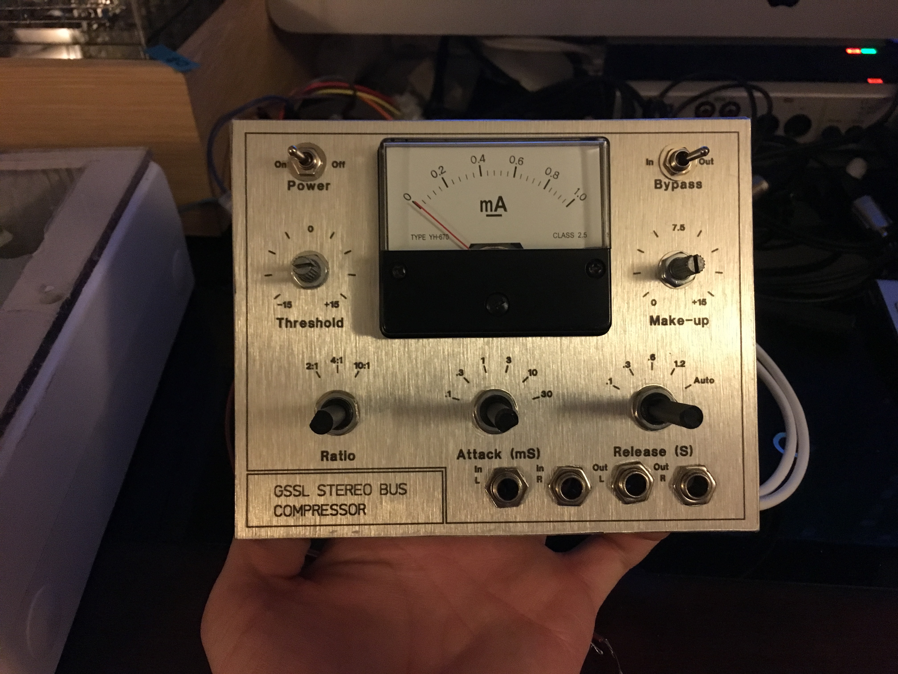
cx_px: 449
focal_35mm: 29
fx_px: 752
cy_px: 337
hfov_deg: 61.7
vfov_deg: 48.2
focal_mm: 4.15
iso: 320
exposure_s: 1/17
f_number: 2.2
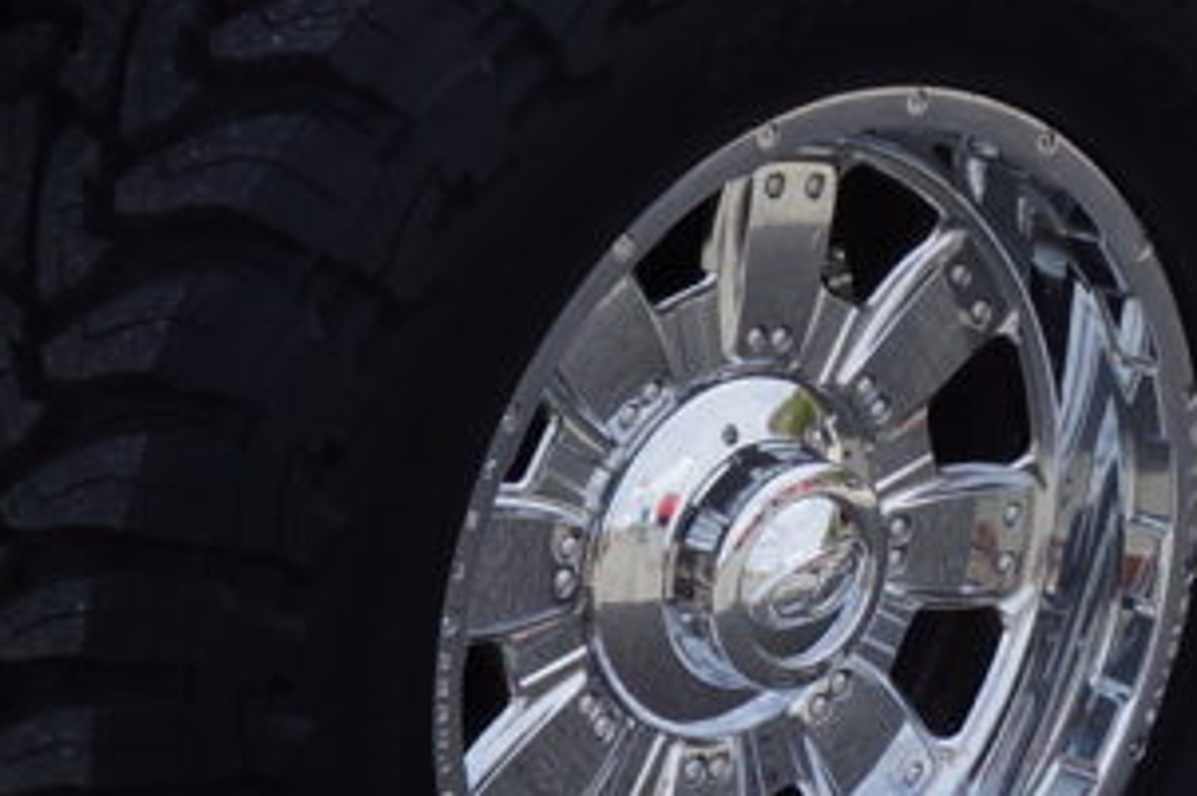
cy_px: -442
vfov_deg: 8.9
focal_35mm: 149
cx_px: 1209
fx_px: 4951
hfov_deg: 13.6
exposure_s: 1/100
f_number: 11
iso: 100
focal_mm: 17
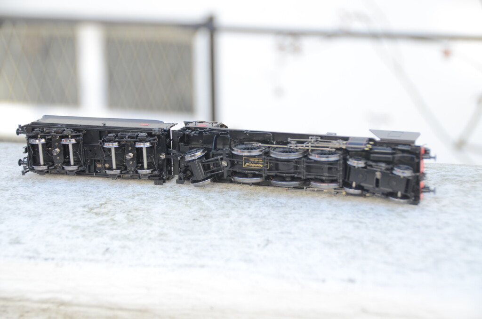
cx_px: 241
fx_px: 1242
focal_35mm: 93
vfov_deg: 14.6
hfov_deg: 22.0
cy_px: 160
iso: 500
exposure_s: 1/250
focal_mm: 62
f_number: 4.8
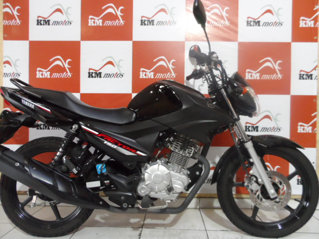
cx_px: 160
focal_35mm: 24
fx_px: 221
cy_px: 120
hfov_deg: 71.6
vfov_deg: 56.8
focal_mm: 4
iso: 480
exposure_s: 1/30
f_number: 3.2
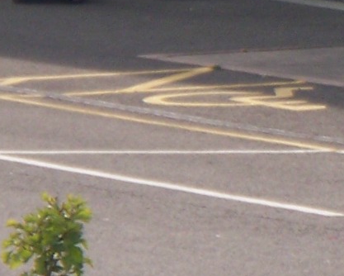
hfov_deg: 1.9
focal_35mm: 1002
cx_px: 1046
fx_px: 10206
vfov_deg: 1.5
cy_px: -344
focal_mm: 28.83
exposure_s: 1/320
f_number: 4.4
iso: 64
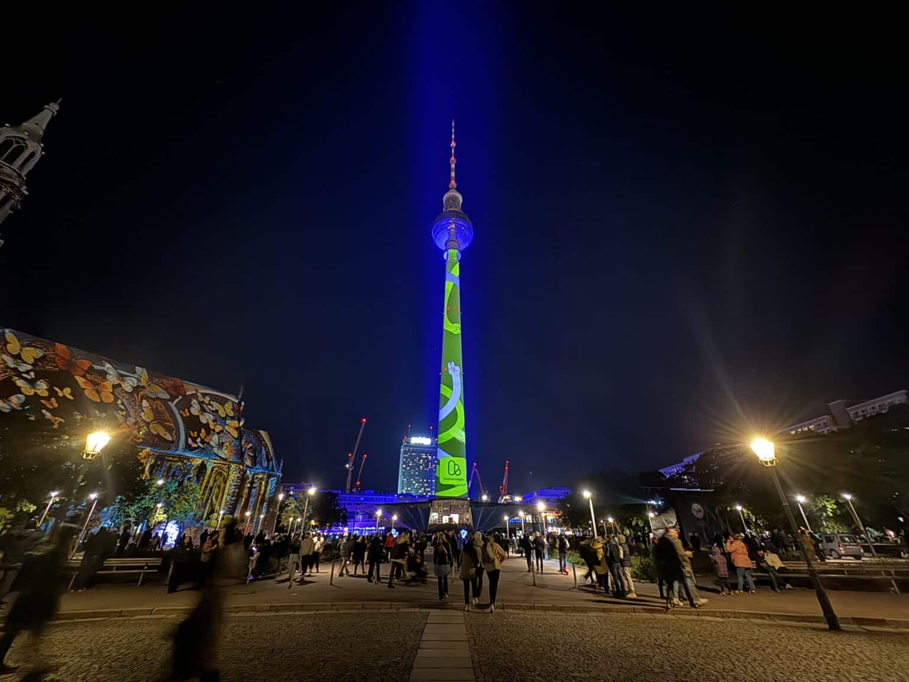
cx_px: 454
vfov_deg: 85.7
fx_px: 368
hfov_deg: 102.1
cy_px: 341
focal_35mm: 14
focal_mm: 2.22
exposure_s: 1/8
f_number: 2.2
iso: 2500
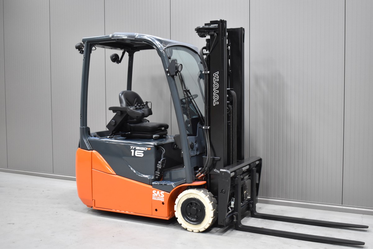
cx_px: 186
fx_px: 420
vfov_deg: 33.0
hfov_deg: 47.9
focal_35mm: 40
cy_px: 124
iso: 1600
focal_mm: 27
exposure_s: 1/40
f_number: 4
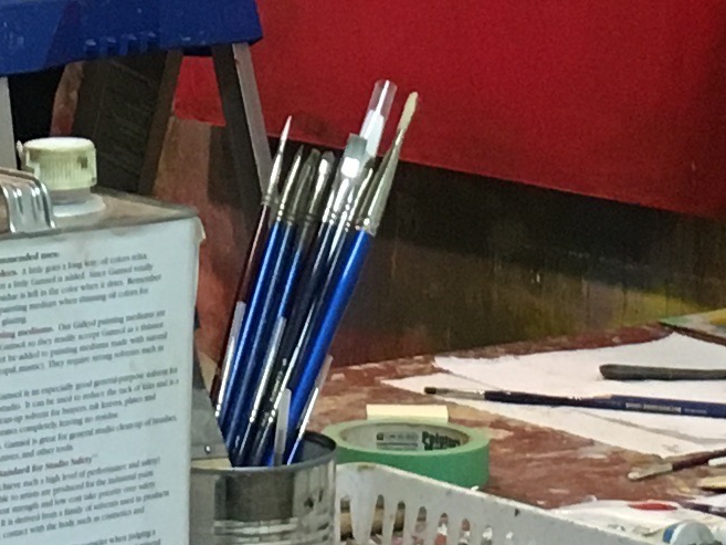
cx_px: 375
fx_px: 3734
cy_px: -291
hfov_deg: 11.1
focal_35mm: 178
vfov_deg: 8.2
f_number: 2.2
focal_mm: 4.15
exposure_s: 1/30
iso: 125
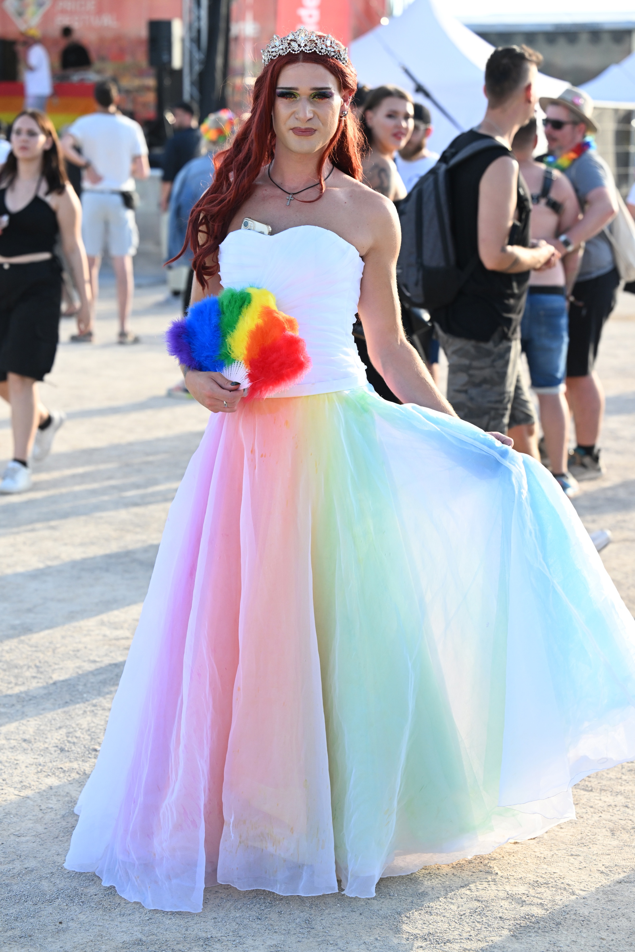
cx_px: 318
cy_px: 476
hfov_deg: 18.4
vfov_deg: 27.3
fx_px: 1958
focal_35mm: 74
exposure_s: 1/1600
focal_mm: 74
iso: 800
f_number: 4
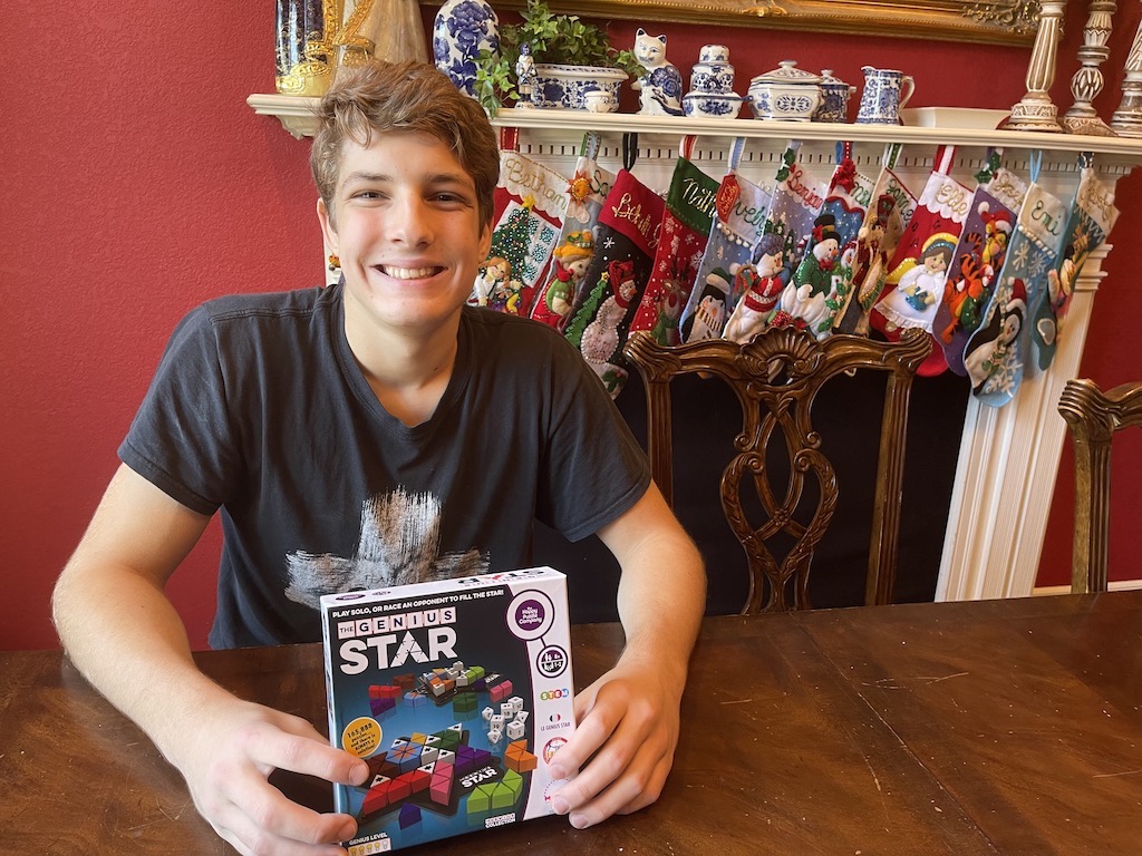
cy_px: 428
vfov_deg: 53.1
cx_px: 571
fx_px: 858
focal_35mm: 26
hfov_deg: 67.3
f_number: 1.6
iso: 100
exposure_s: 1/60
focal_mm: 5.1
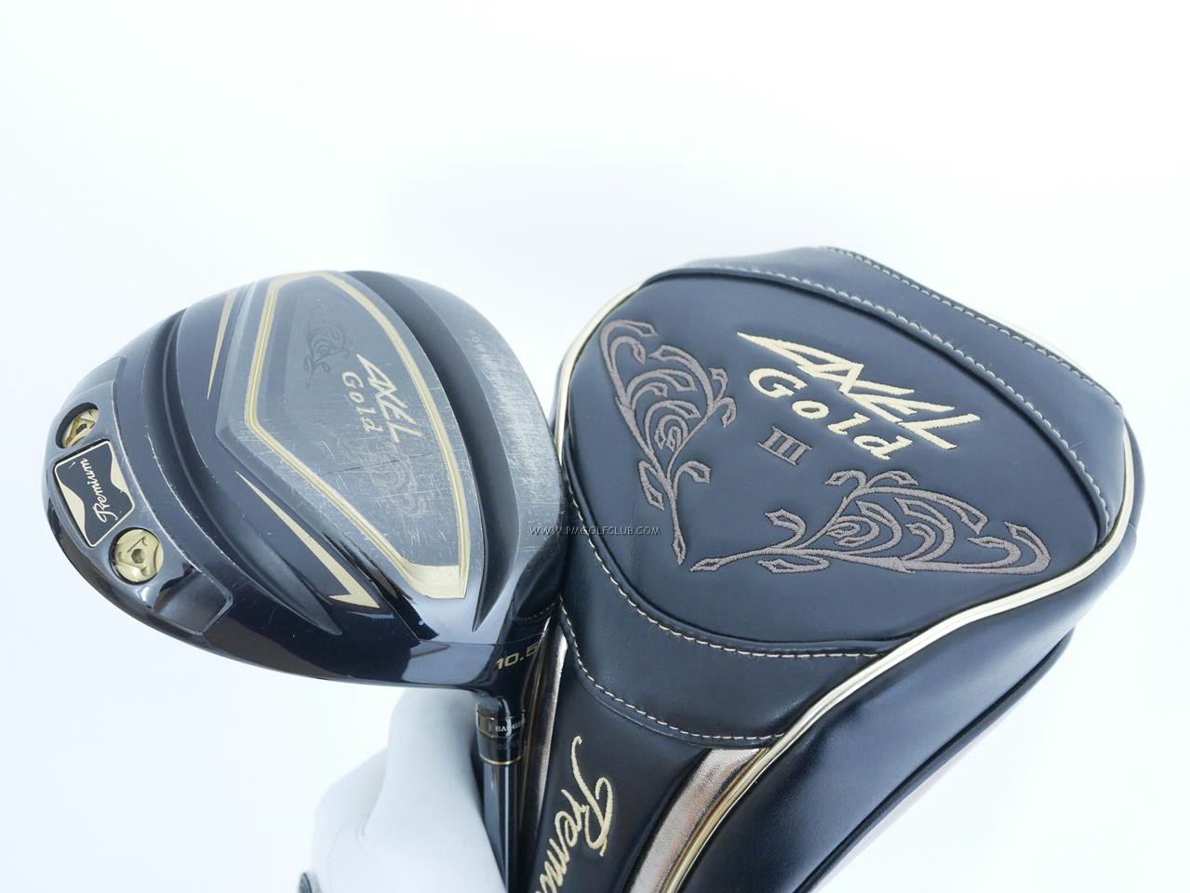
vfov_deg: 29.1
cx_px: 595
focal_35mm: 50
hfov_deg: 38.2
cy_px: 446
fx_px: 1719
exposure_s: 1/40
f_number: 4.5
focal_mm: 25
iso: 1600
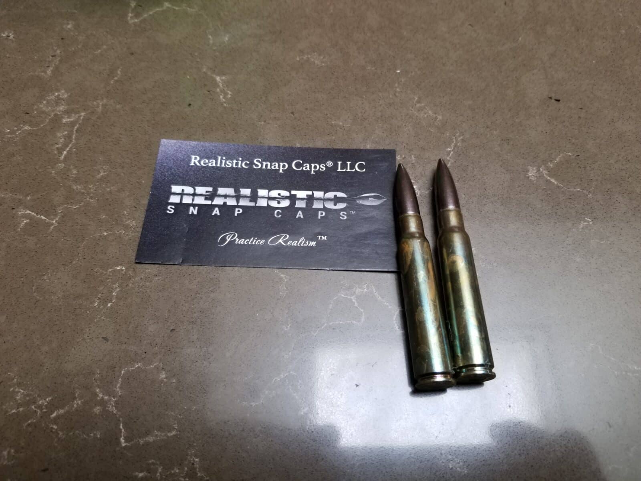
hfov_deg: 67.3
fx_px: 481
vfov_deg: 53.1
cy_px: 240
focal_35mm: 26
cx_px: 320
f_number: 1.7
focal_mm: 4.3
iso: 80
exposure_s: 1/50
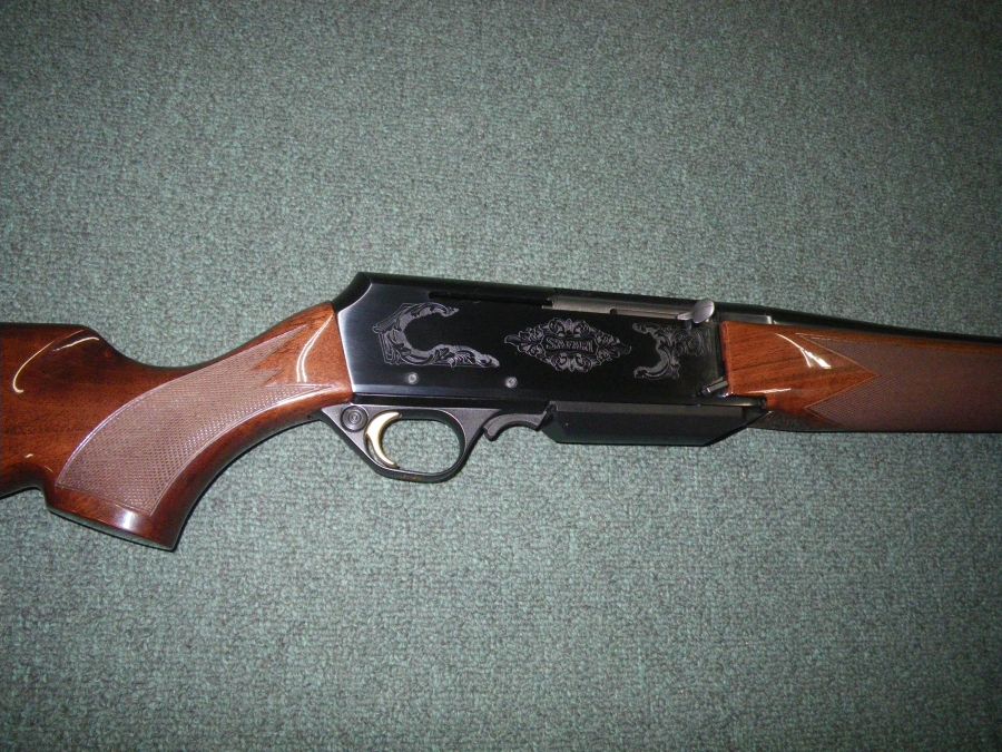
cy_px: 376
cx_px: 501
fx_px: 810
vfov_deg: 49.7
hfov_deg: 63.4
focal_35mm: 28
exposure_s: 1/50
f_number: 3.5
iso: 400
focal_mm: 5
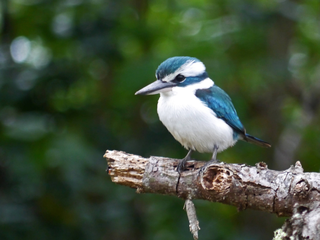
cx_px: 160
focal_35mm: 400
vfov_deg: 3.7
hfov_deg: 5.0
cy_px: 120
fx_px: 3699
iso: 800
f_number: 5.6
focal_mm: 200
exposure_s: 1/200
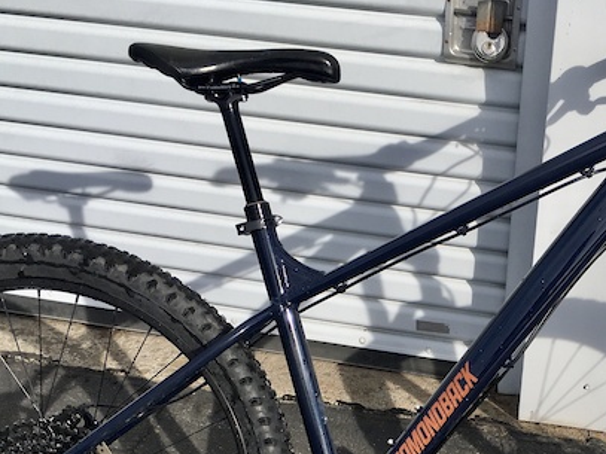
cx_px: 453
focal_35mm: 57
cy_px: 438
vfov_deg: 24.6
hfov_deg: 33.1
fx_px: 998
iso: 25
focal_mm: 4.15
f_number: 2.2
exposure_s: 1/1748
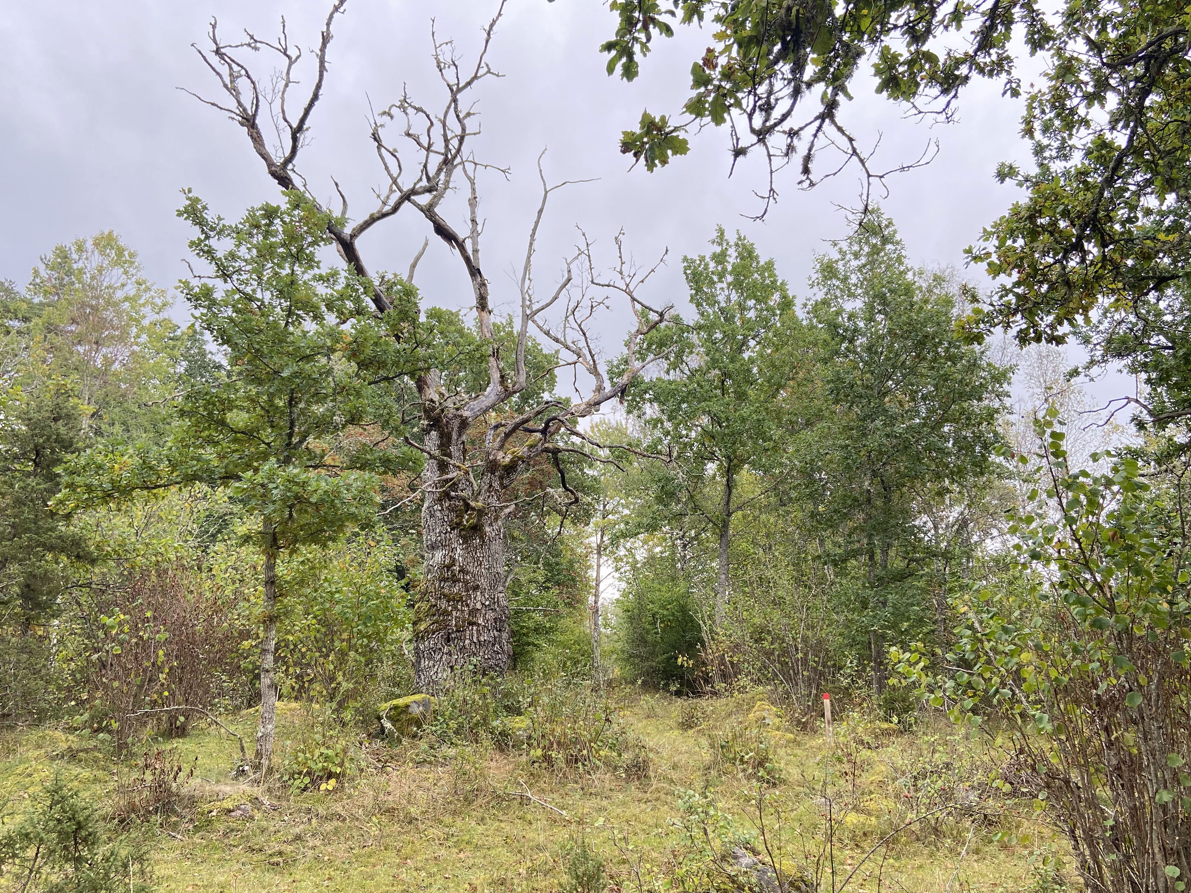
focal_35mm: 28
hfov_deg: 63.4
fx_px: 963
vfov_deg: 49.7
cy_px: 453
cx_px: 616
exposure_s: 1/158
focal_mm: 4.25
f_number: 1.8
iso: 32
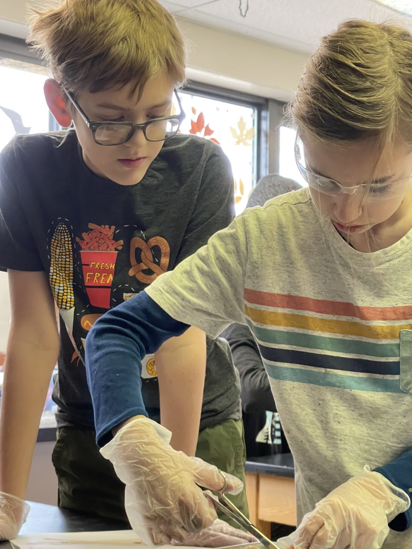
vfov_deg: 27.4
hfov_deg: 20.7
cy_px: 294
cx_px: 198
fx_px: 1126
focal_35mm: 71
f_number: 2.2
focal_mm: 7.5
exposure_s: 1/60
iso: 400
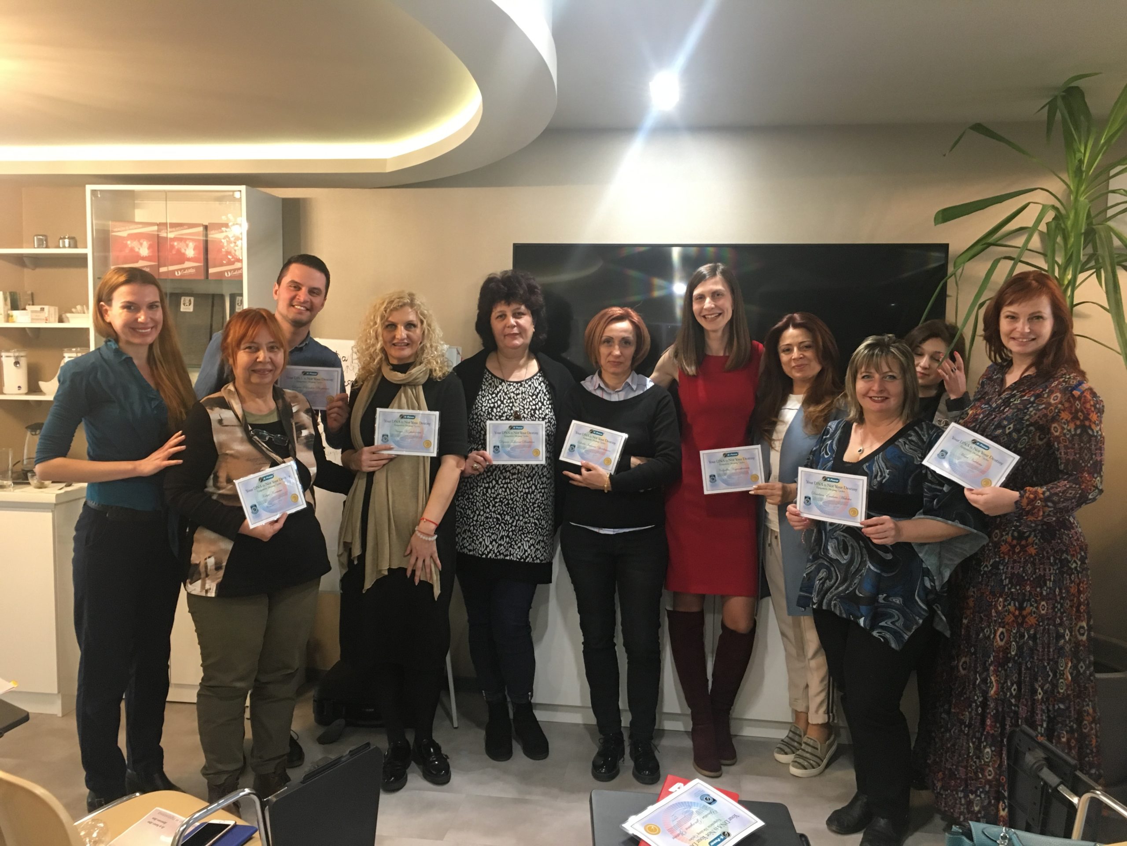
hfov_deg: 61.7
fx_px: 944
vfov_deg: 48.2
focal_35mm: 29
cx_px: 564
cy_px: 423
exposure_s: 1/33
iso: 160
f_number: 2.2
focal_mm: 4.15
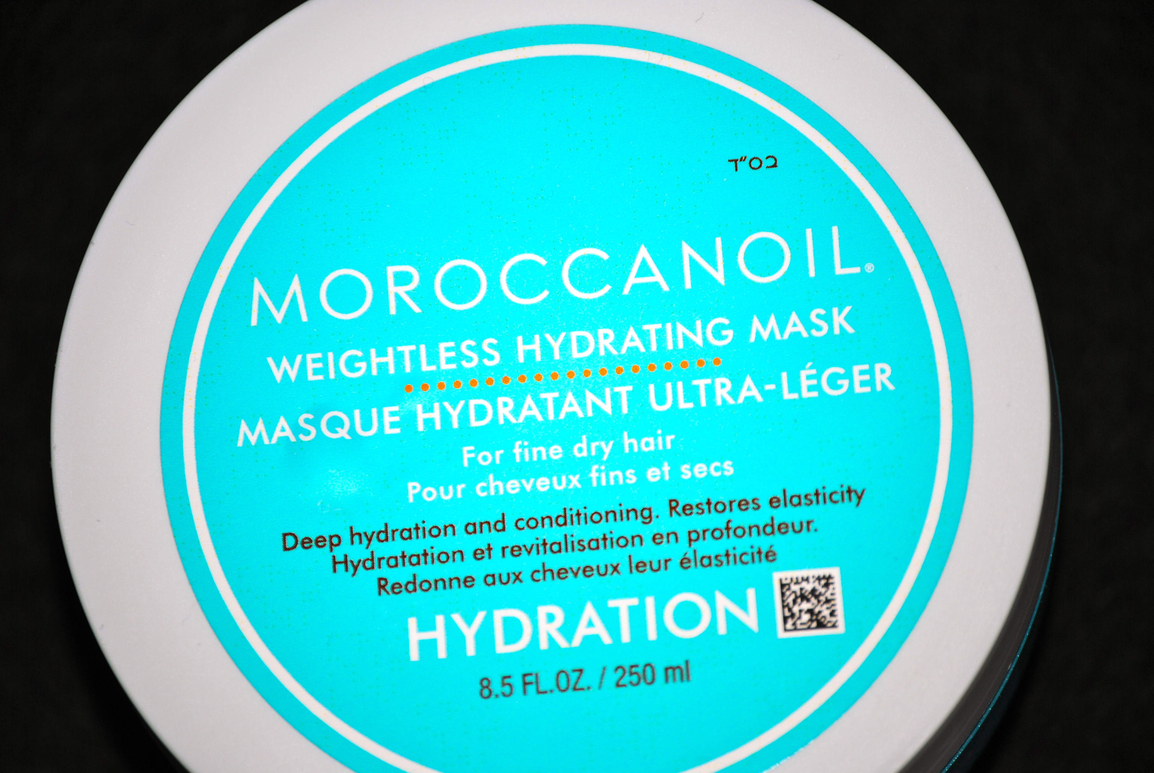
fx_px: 6499
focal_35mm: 202
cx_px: 577
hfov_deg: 10.1
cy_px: 386
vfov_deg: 6.8
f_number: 5
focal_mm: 135
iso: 100
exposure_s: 1/125
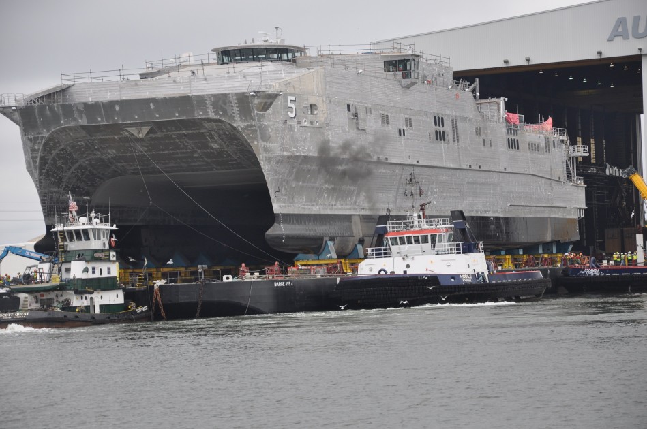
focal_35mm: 138
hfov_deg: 14.9
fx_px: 2477
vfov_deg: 9.9
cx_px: 324
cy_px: 214
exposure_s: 1/500
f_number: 5.6
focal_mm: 92
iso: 360
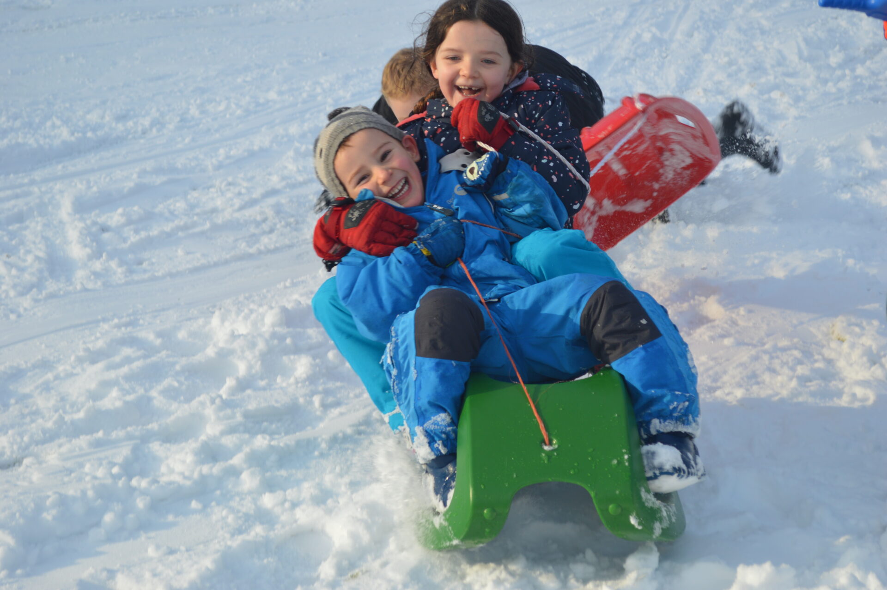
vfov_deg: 16.5
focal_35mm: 82
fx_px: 2031
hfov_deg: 24.6
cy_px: 295
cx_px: 444
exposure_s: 1/160
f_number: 6.3
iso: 100
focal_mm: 55
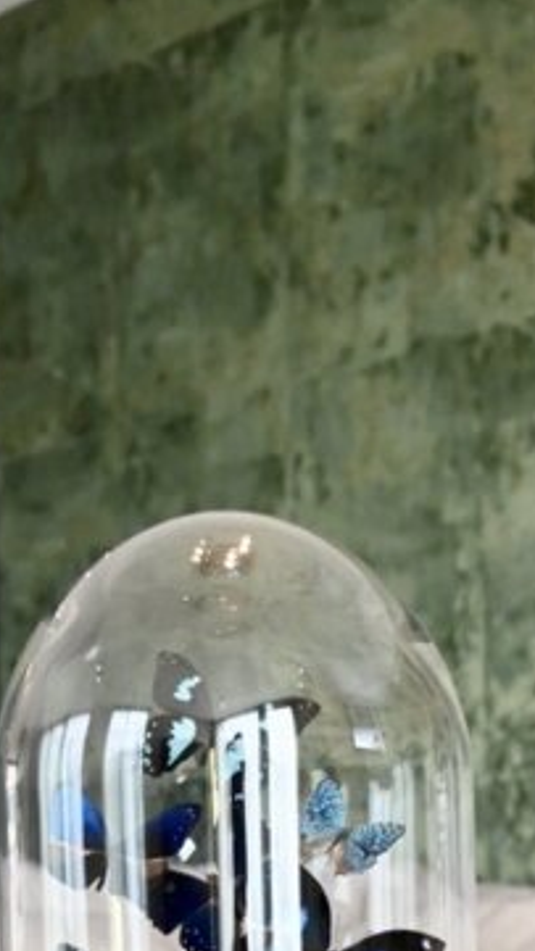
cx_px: 385
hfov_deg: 11.3
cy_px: 1296
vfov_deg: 18.4
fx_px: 2699
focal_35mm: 107
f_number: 3.5
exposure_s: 1/125
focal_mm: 16
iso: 640
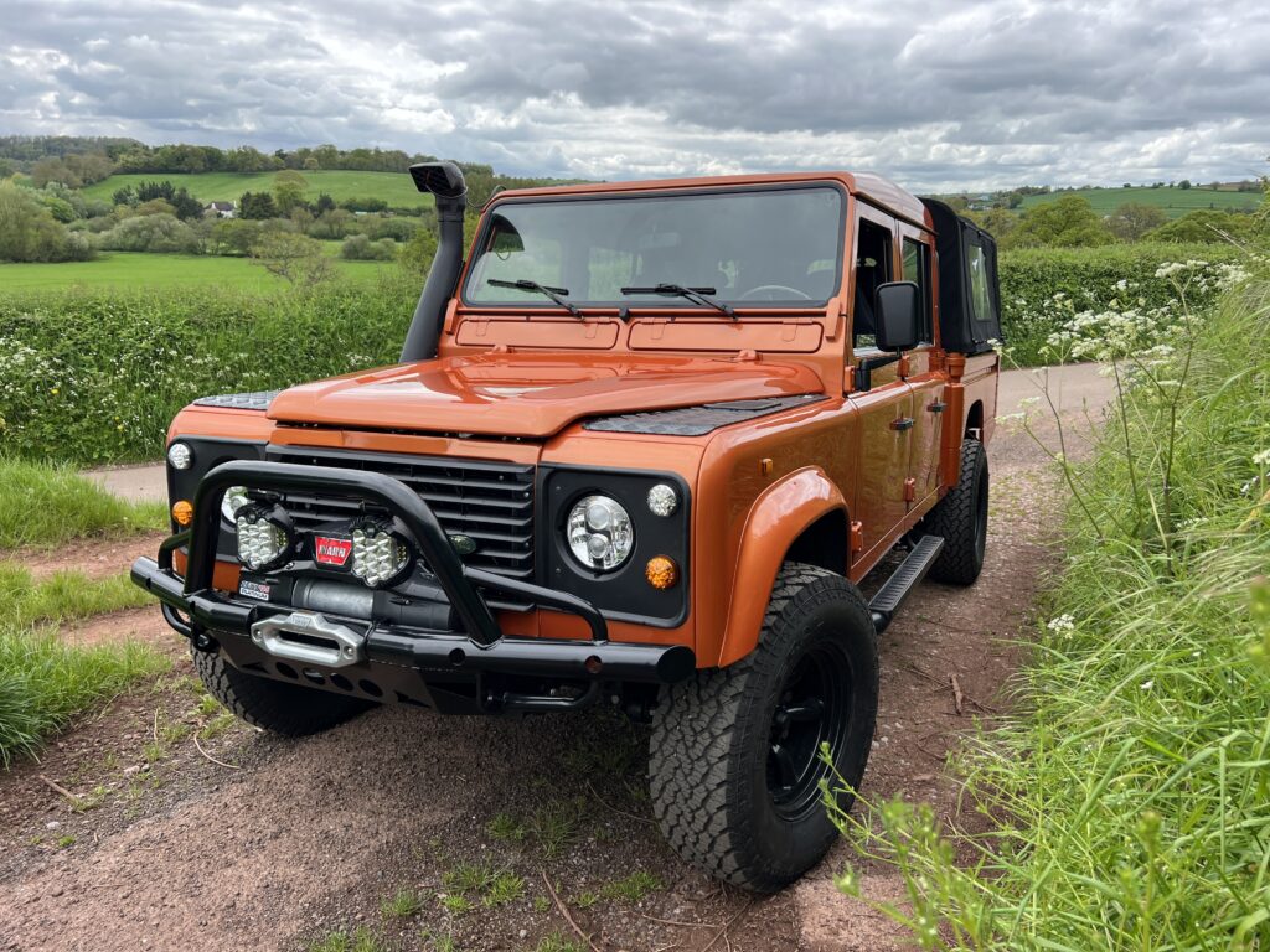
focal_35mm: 26
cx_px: 635
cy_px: 476
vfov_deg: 53.1
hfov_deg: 67.3
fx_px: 954
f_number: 1.5
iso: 50
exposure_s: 1/1295
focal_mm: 5.7
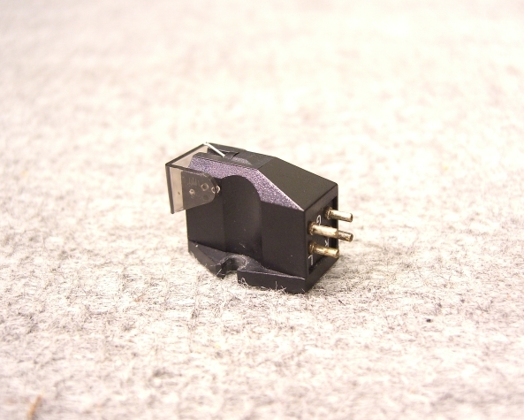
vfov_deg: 37.4
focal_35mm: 40
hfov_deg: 45.8
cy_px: 209
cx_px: 259
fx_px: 621
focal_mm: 7.9
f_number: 2.8
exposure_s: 1/15
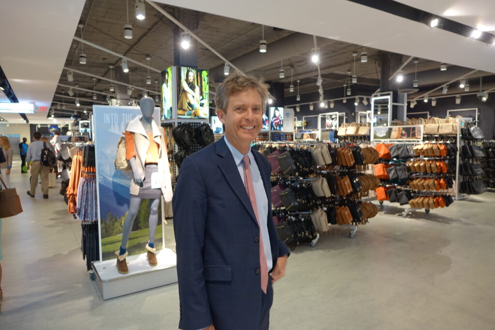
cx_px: 248
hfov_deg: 73.7
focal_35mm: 24
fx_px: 330
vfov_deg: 53.1
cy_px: 165
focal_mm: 8.81
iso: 160
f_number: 2.8
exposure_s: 1/30
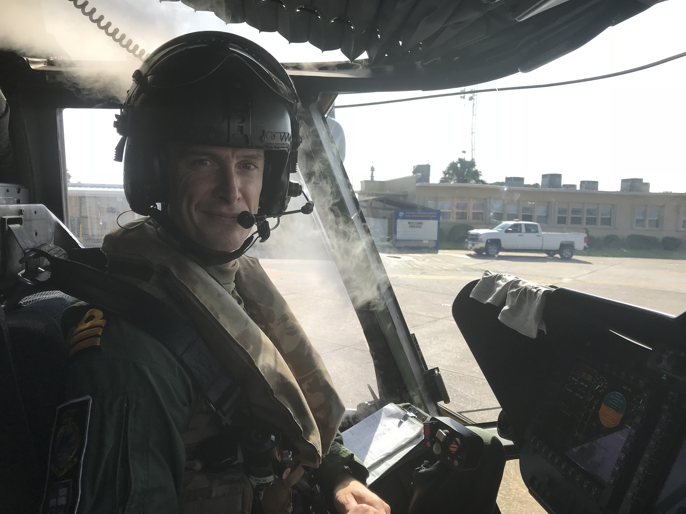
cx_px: 343
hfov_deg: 63.4
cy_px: 257
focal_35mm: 28
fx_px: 555
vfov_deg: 49.7
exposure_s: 1/1153
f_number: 1.8
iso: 20
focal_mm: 3.99
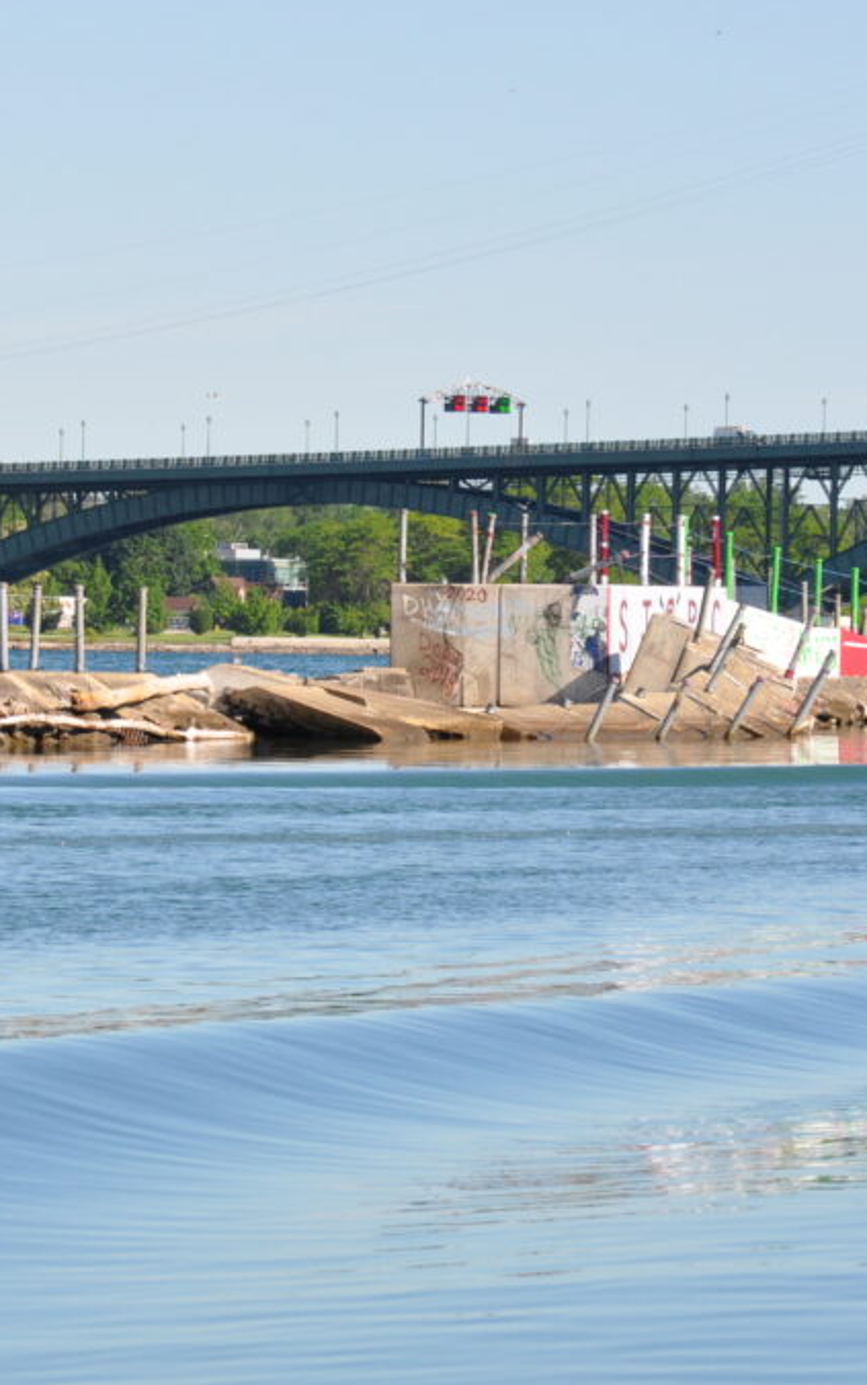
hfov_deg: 5.4
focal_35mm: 243
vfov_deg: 8.6
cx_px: 373
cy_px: 690
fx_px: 9170
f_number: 11
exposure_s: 1/500
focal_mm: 105
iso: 500
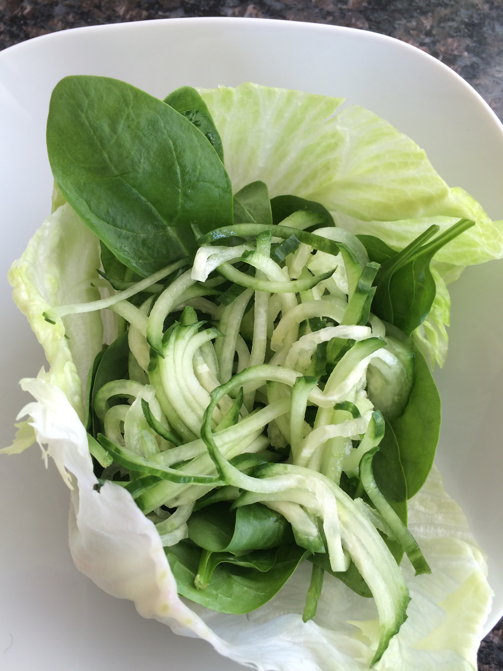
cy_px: 336
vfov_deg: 61.7
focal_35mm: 29
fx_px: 562
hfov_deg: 48.2
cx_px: 252
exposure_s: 1/129
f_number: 2.2
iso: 32
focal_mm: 4.15
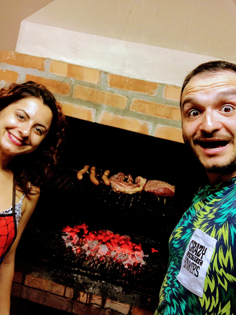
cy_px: 158
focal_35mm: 32
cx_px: 118
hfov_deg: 44.2
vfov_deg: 56.8
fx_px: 291
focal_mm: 2.87
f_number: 2.2
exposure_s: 1/25
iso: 320
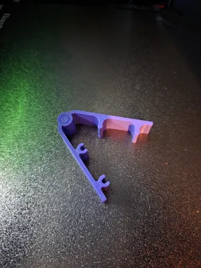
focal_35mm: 23
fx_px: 178
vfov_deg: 73.9
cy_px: 134
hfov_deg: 58.9
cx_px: 100
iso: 2500
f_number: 1.7
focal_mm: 6.3
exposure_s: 1/21.2
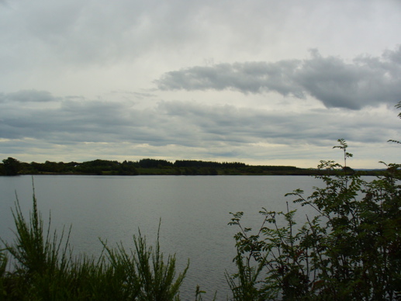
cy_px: 150
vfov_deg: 34.4
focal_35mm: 42
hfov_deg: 44.8
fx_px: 487
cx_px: 200
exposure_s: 1/160
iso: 80
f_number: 5.8
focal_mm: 7
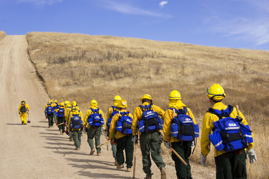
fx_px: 504
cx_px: 134
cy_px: 90
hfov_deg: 29.9
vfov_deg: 20.2
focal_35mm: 68
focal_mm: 45
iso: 100
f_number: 11
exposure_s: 1/125
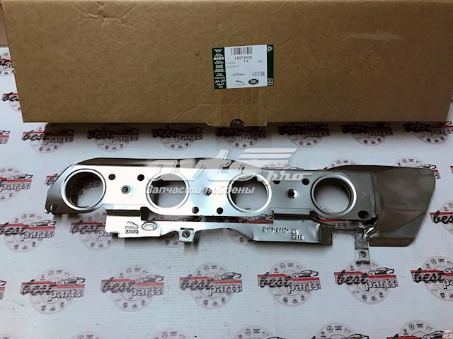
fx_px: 366
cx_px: 226
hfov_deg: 63.4
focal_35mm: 28
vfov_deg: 49.7
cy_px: 170
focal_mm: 3.99
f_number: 1.8
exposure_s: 1/33
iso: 32
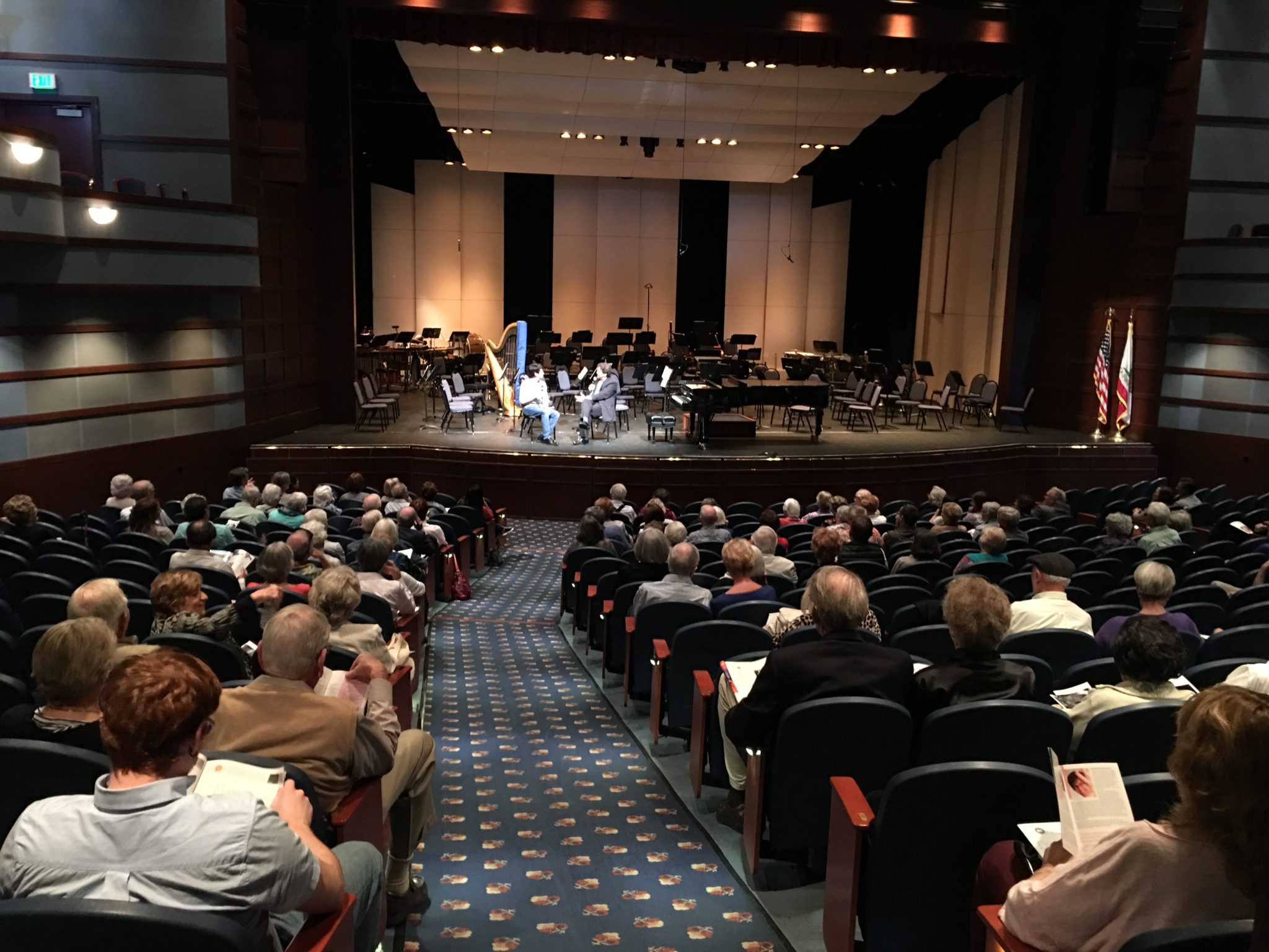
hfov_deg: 61.7
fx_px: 1063
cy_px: 476
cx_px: 634
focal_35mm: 29
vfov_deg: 48.2
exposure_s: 1/4
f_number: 2.2
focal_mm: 4.15
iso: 125
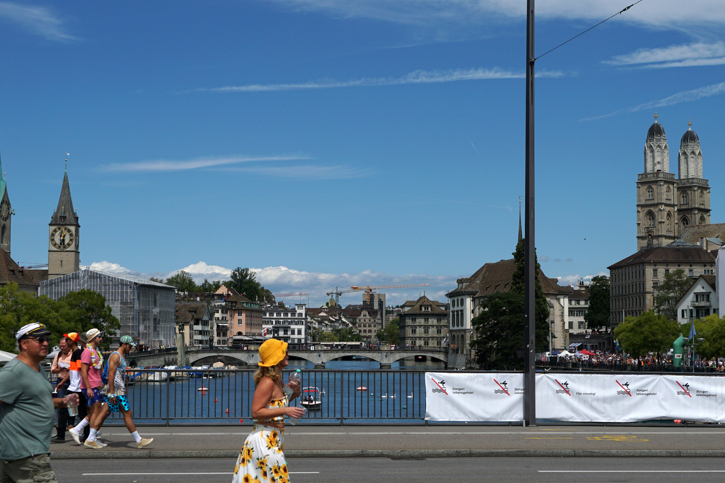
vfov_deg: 20.1
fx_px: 1362
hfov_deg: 29.8
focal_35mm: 68
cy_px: 256
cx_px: 378
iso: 100
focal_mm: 35
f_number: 5.6
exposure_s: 1/1600
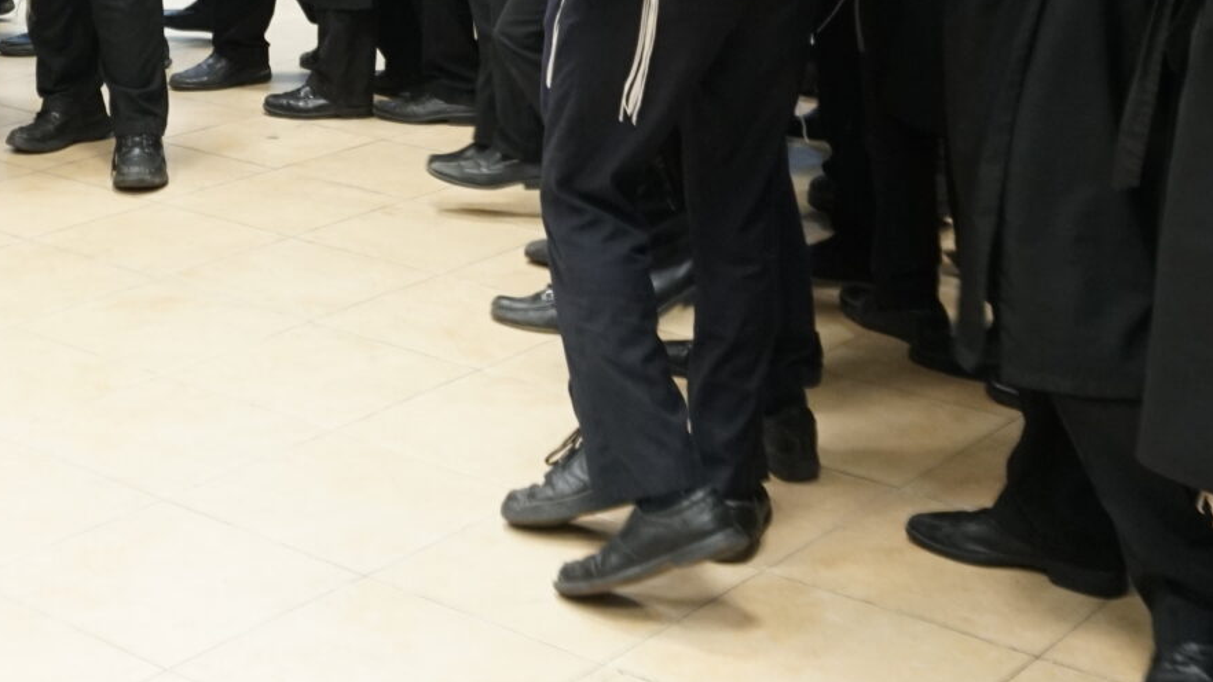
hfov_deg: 28.0
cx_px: 139
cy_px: -351
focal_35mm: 73
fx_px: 2348
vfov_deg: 15.2
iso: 1000
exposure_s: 1/90
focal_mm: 16
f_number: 3.5
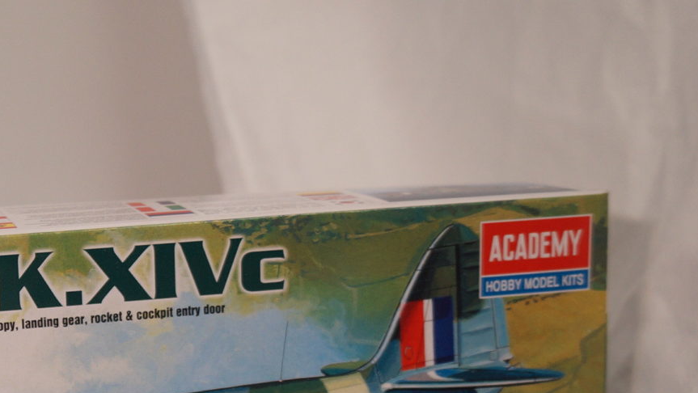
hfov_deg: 24.7
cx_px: -2
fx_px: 1518
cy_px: 423
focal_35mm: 82
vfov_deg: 14.4
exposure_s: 1/160
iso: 400
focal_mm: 22
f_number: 4
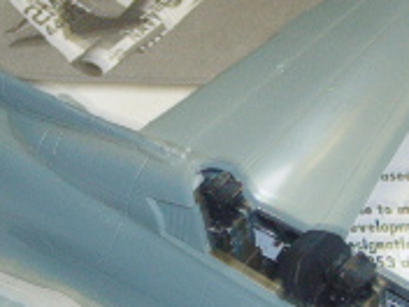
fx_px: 1501
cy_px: 209
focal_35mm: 127
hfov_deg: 15.5
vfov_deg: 11.7
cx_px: 207
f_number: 2.8
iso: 100
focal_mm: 5.8
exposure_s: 1/45
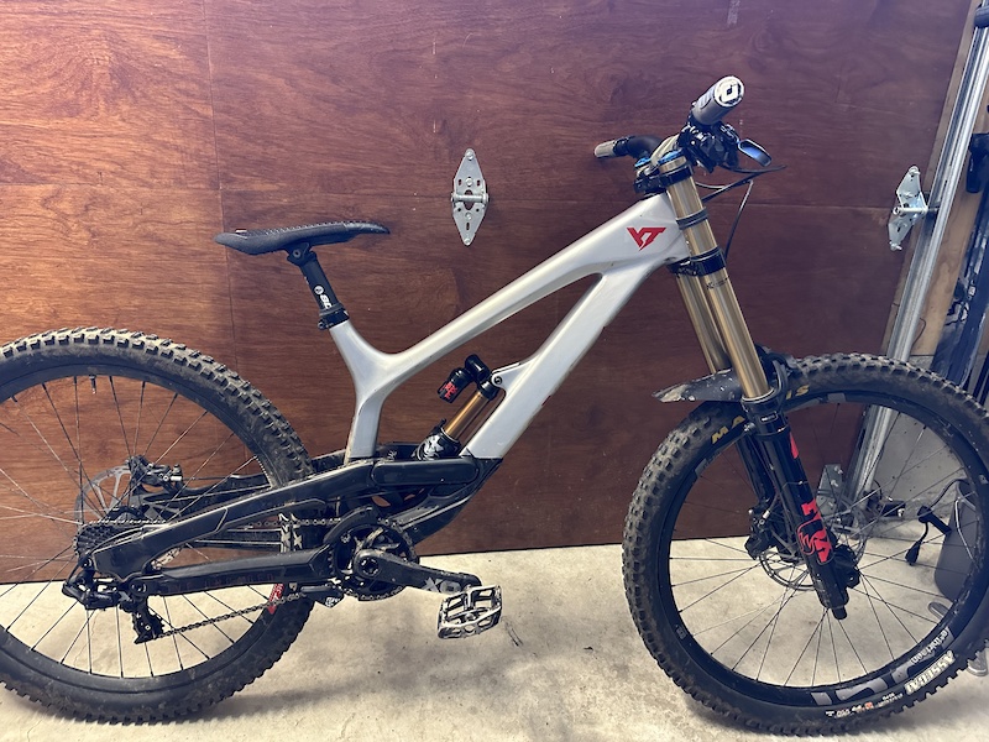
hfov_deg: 71.6
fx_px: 686
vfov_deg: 56.8
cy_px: 371
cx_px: 494
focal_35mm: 24
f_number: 1.78
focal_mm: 6.86
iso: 800
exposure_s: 1/40
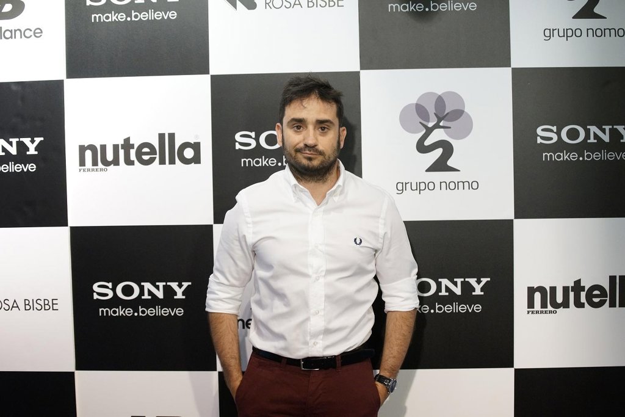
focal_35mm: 70
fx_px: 1215
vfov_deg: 19.5
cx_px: 312
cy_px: 208
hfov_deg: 28.8
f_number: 2.8
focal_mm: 70
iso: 3200
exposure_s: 1/400
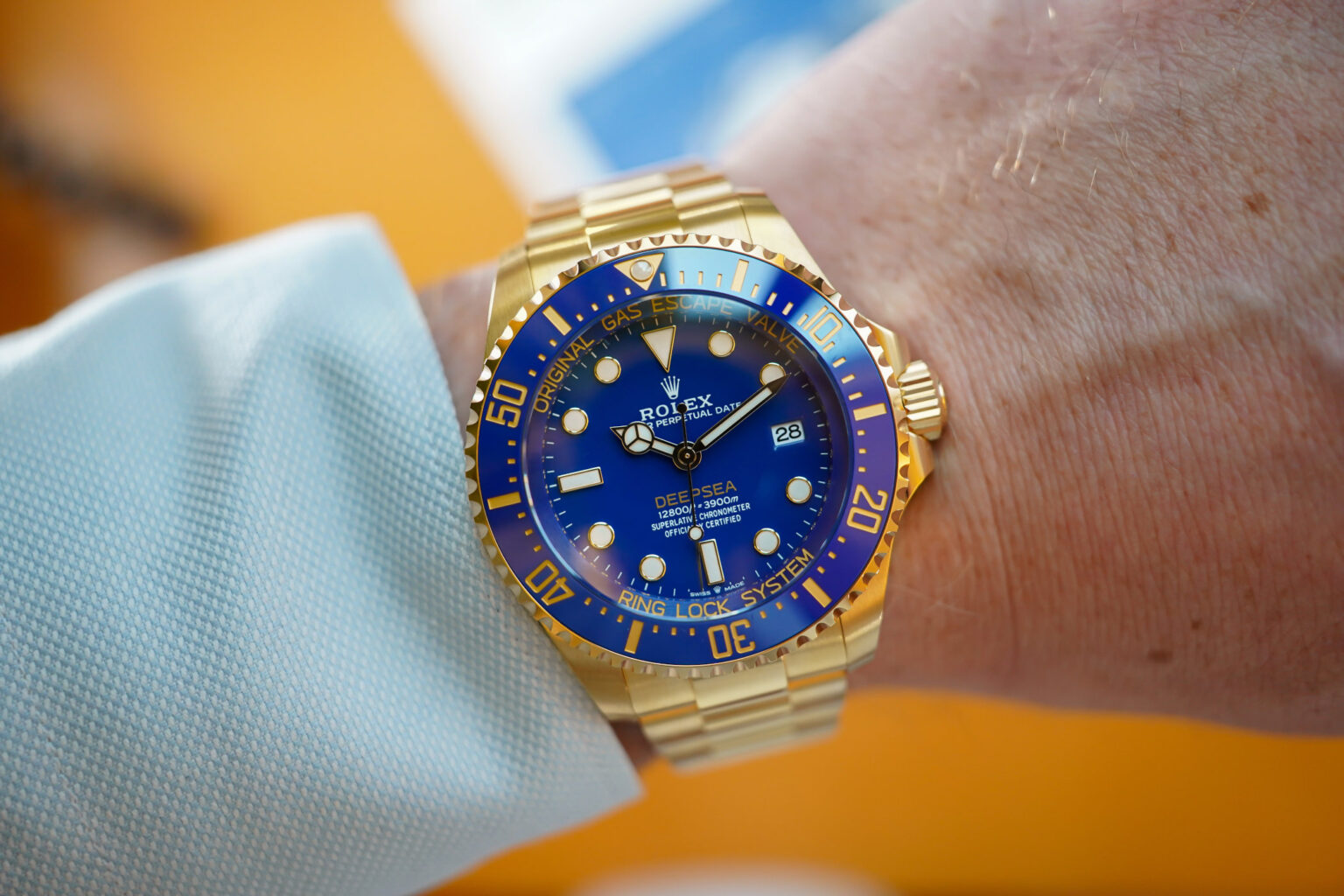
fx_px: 1307
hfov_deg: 54.4
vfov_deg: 37.9
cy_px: 448
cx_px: 672
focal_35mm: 35
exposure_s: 1/250
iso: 1250
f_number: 2.8
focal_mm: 35
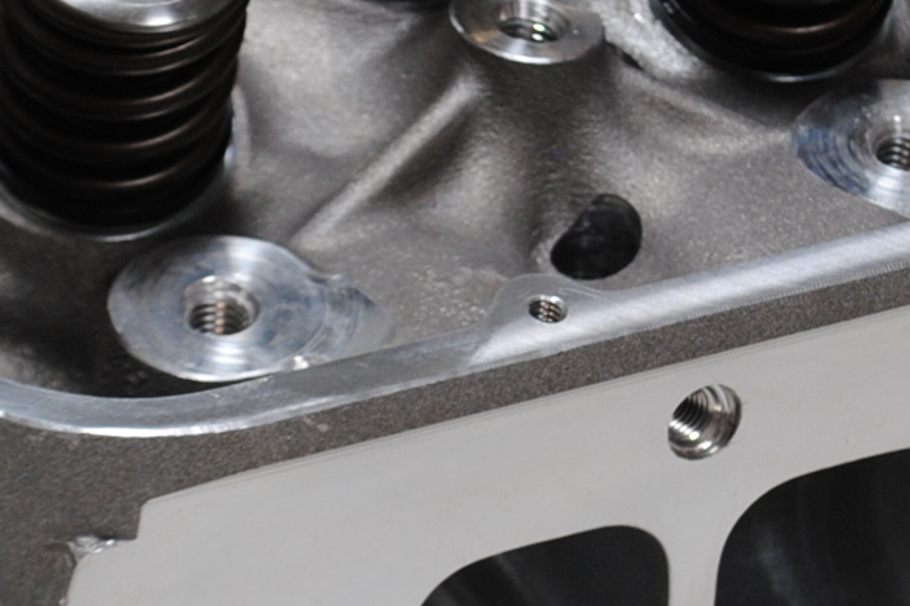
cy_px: 271
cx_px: 703
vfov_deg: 6.3
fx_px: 5483
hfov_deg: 9.5
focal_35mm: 217
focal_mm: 44
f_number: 5.3
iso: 280
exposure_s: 1/30
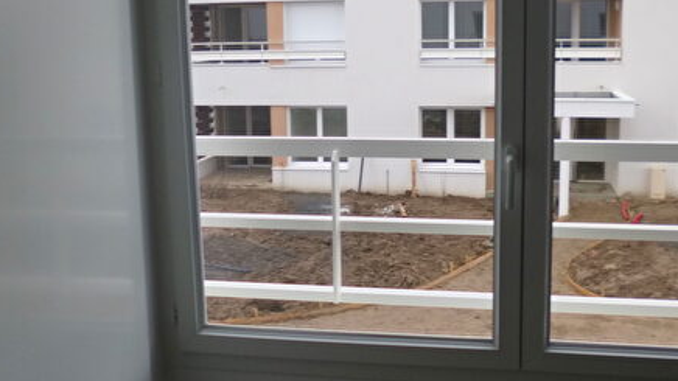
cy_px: 133
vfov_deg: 28.2
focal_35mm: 42
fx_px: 755
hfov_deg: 48.3
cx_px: 379
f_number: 2.5
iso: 160
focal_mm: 4.3
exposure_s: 1/80
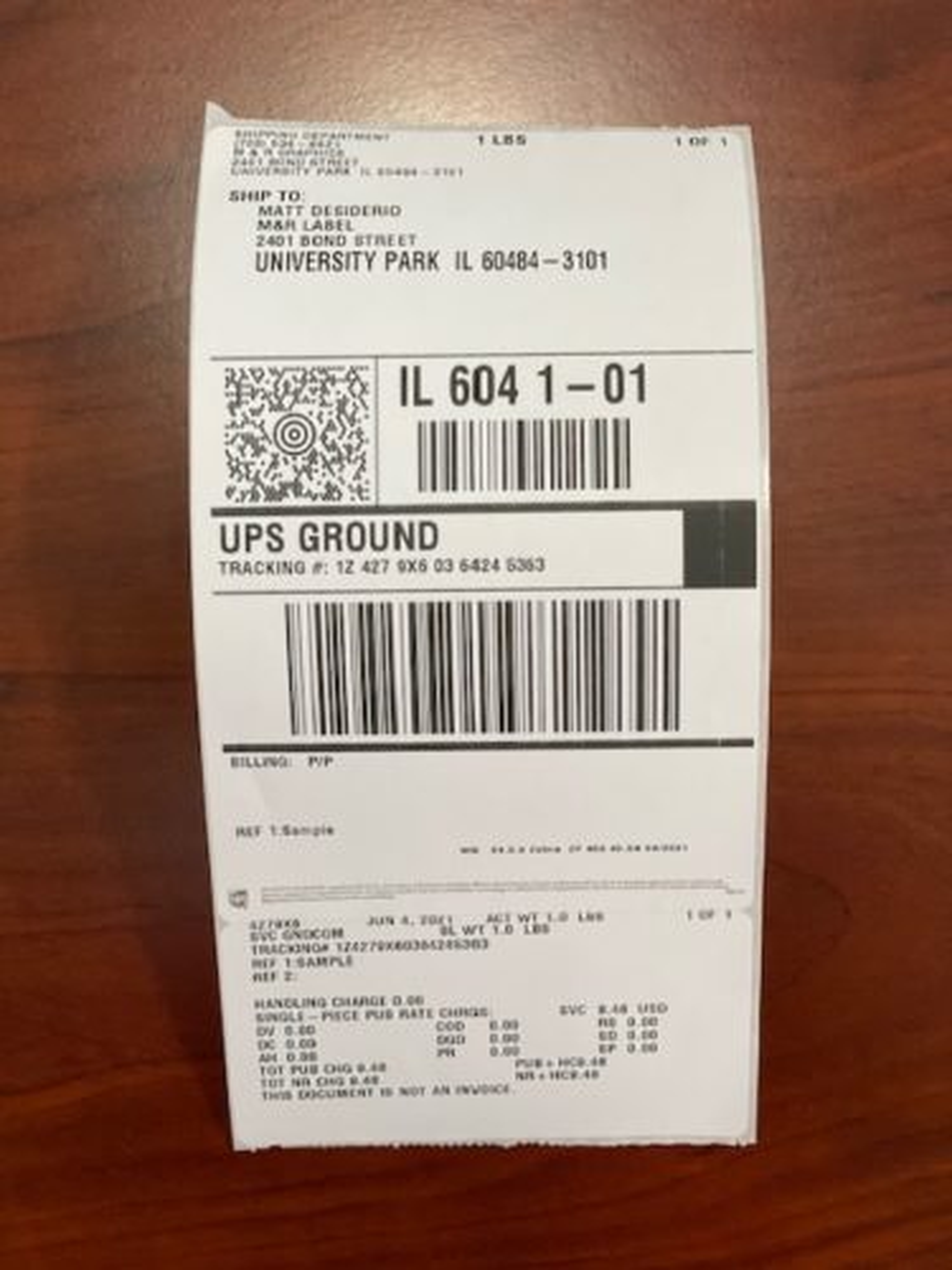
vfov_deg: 36.8
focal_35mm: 52
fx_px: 1907
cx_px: 476
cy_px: 635
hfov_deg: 28.0
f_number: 2
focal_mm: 6
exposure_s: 1/122
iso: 250
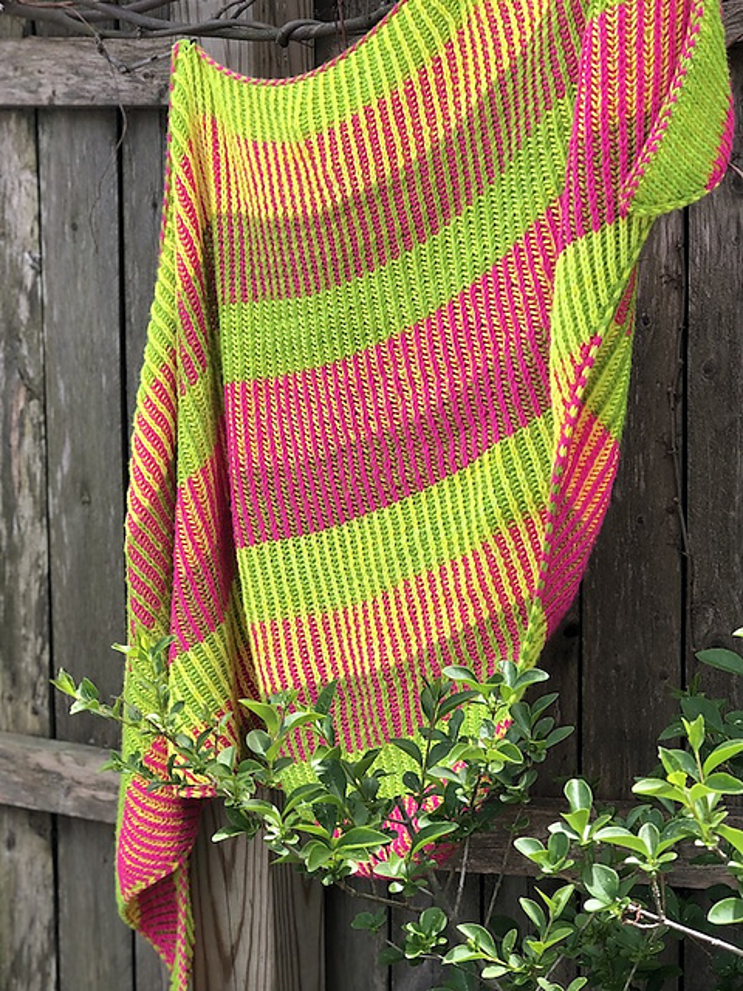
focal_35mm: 57
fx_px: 1631
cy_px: 496
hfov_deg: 25.7
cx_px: 372
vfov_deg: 33.8
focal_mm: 6.6
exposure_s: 1/158
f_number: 2.8
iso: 20
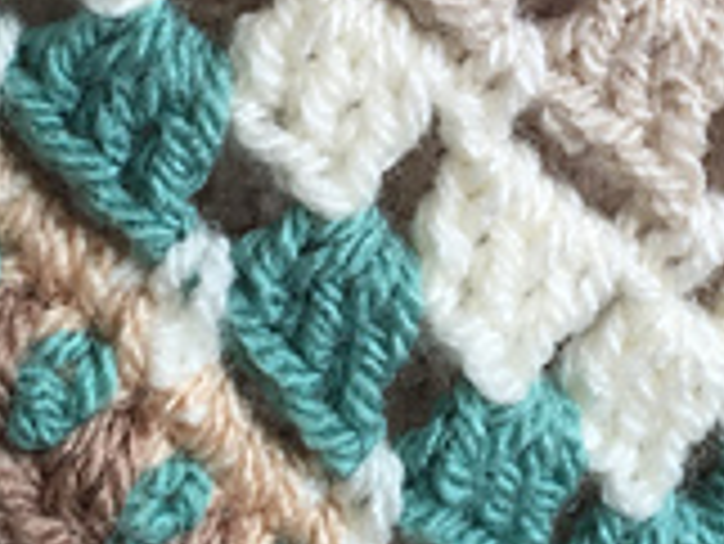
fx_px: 1884
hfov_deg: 21.3
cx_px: 654
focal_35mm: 90
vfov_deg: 16.0
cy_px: -58
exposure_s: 1/100
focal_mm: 4.15
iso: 32
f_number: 2.2
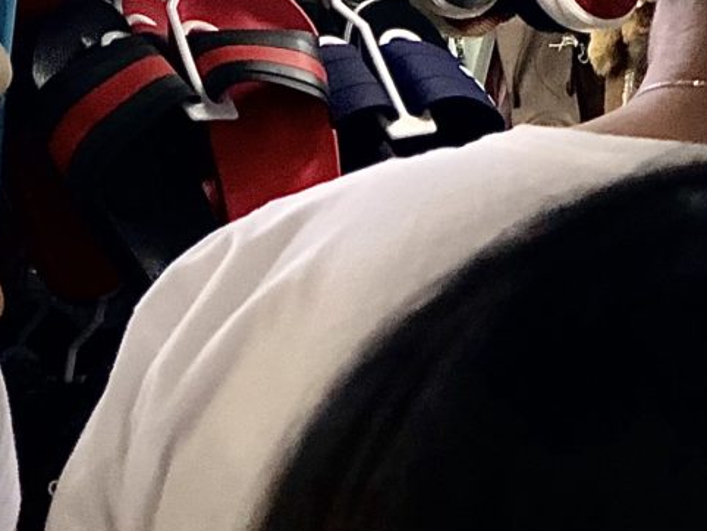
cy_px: -540
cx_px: 892
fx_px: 4945
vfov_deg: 6.0
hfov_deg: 8.1
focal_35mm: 242
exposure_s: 1/30
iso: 50
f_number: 2.8
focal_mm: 6.6
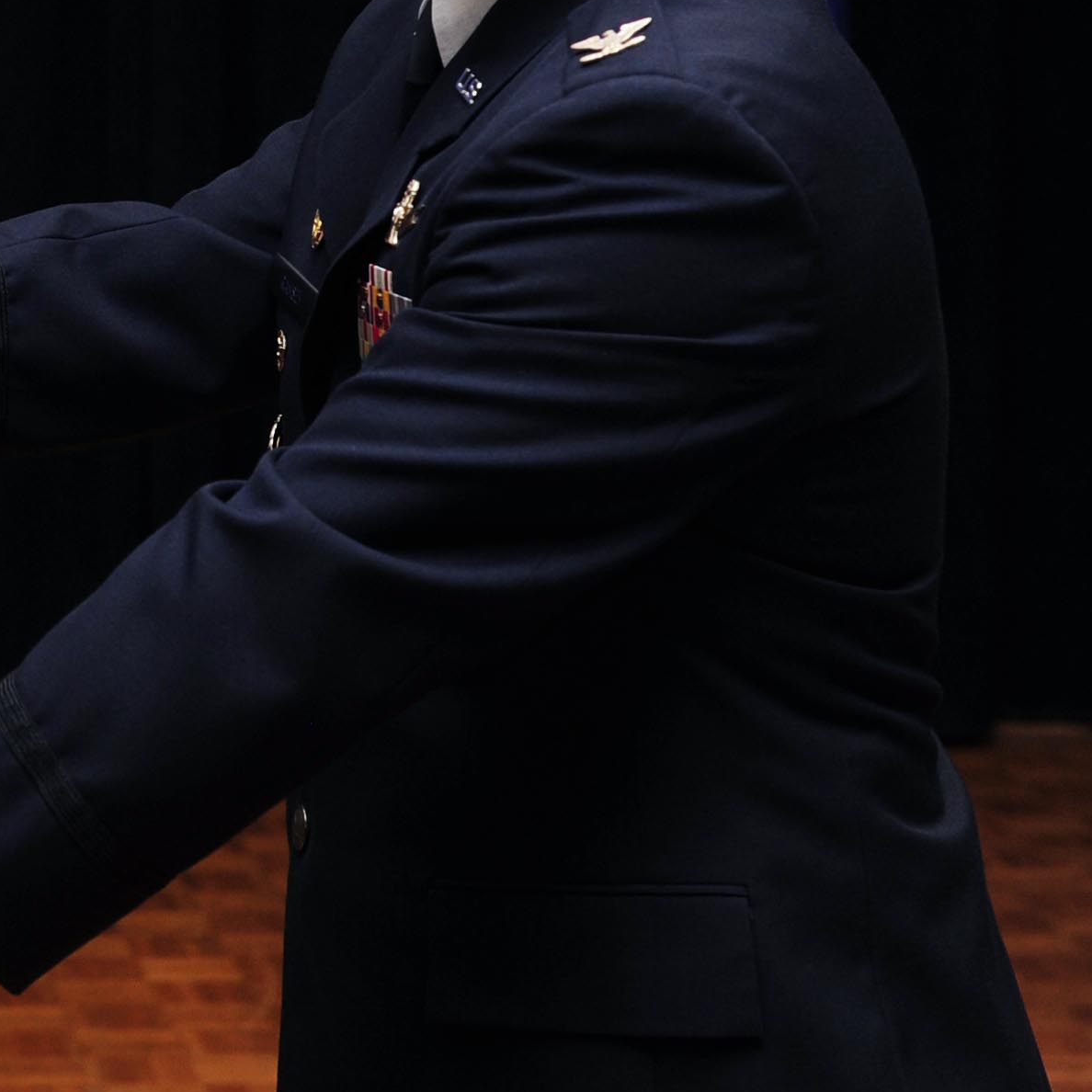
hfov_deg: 11.7
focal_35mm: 146
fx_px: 5211
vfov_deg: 11.9
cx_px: -300
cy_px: 112
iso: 500
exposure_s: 1/125
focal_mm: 48
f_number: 4
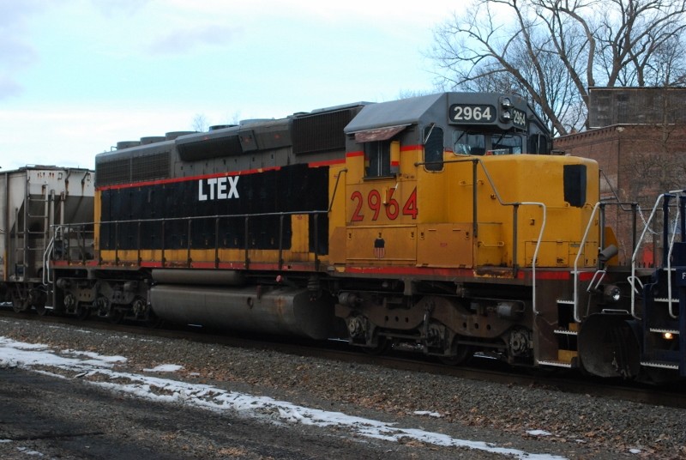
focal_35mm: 57
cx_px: 343
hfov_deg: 35.0
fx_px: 1088
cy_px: 230
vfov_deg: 23.9
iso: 800
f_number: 8
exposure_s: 1/250
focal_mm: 38
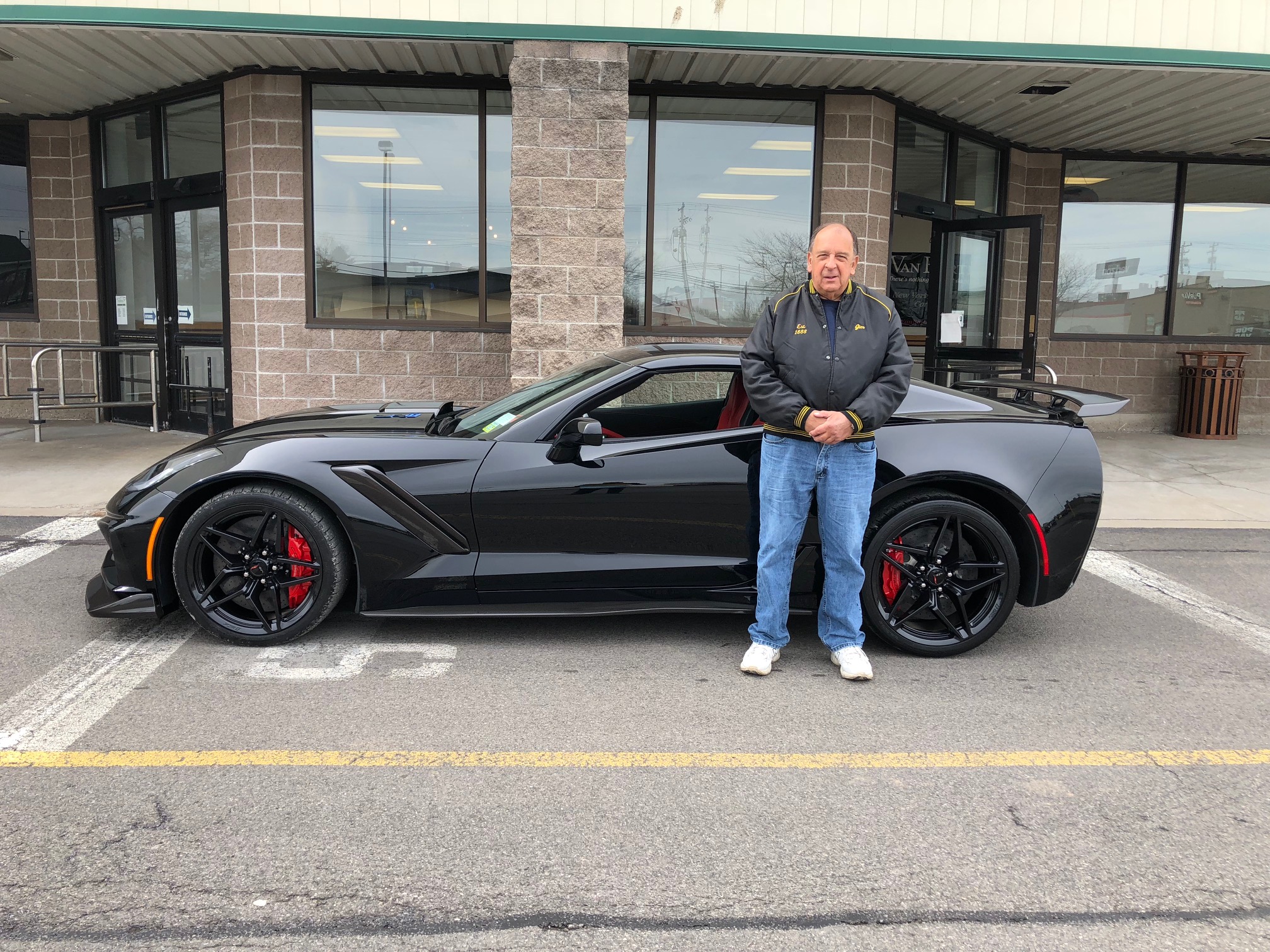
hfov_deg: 63.4
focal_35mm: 28
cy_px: 476
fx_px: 1027
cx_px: 635
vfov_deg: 49.7
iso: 20
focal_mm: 3.99
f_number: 1.8
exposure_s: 1/251
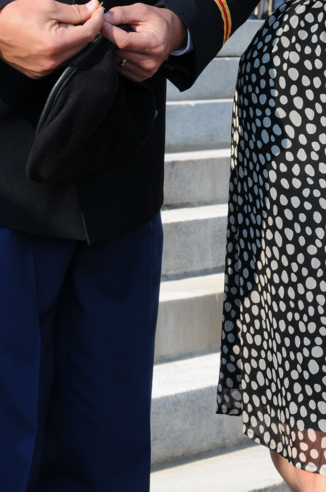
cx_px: 185
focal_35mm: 153
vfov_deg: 13.2
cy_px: -50
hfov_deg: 8.9
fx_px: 2084
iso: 250
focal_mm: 46
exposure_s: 1/160
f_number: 10
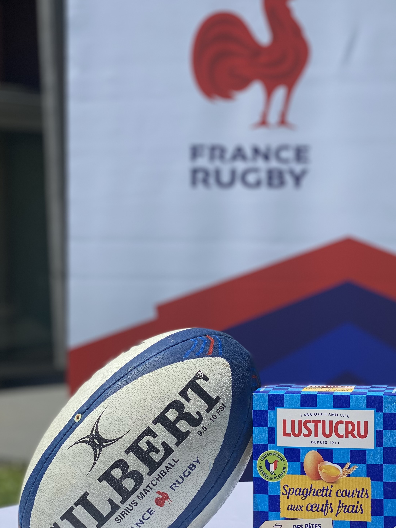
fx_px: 1098
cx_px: 230
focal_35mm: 72
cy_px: 317
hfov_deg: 20.4
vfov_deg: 27.0
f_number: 2
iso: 20
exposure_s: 1/2660
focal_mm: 6
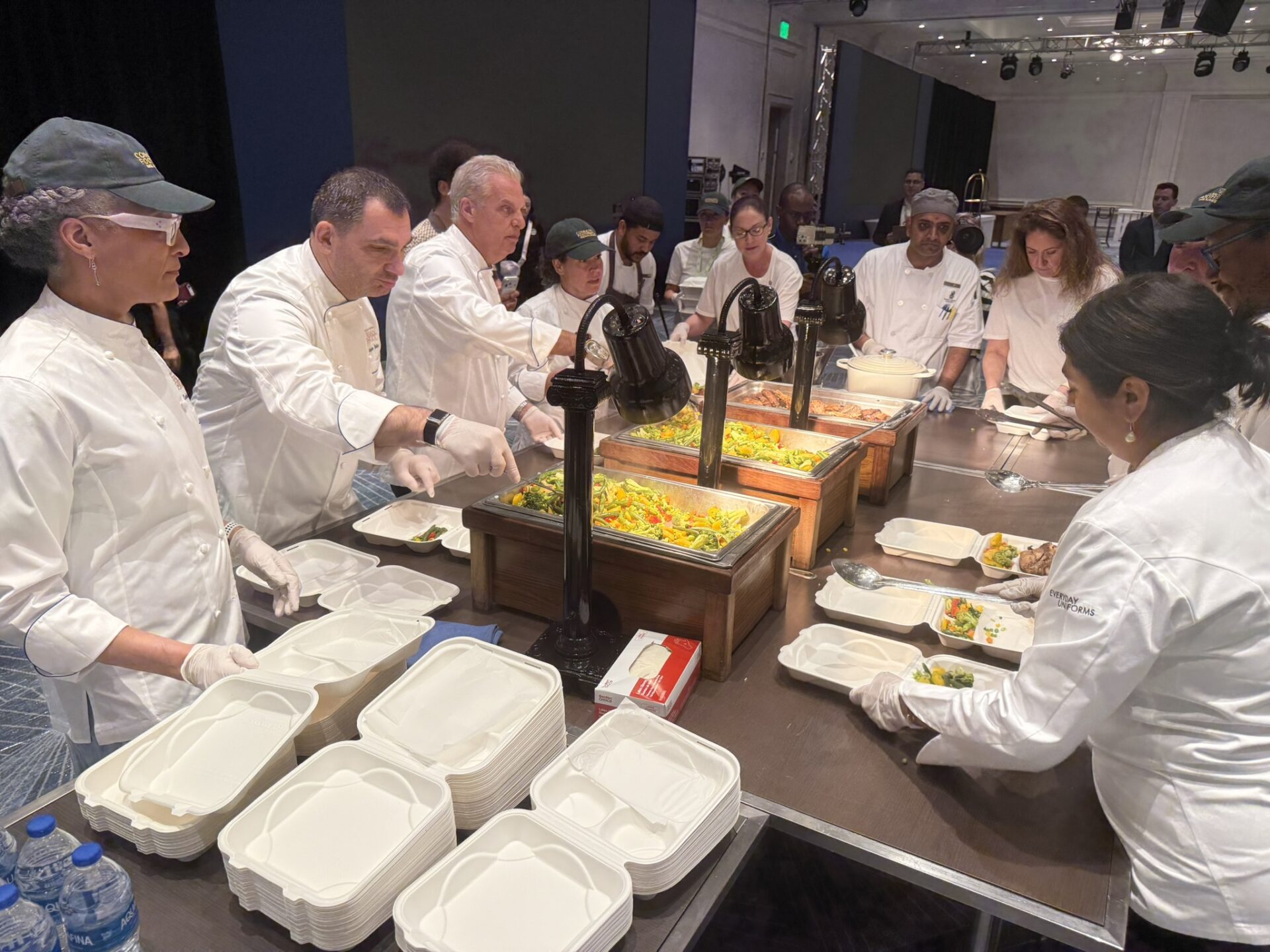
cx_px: 635
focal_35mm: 24
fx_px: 881
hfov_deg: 71.6
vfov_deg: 56.8
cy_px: 476
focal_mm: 6.76
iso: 250
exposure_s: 1/120
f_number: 1.78
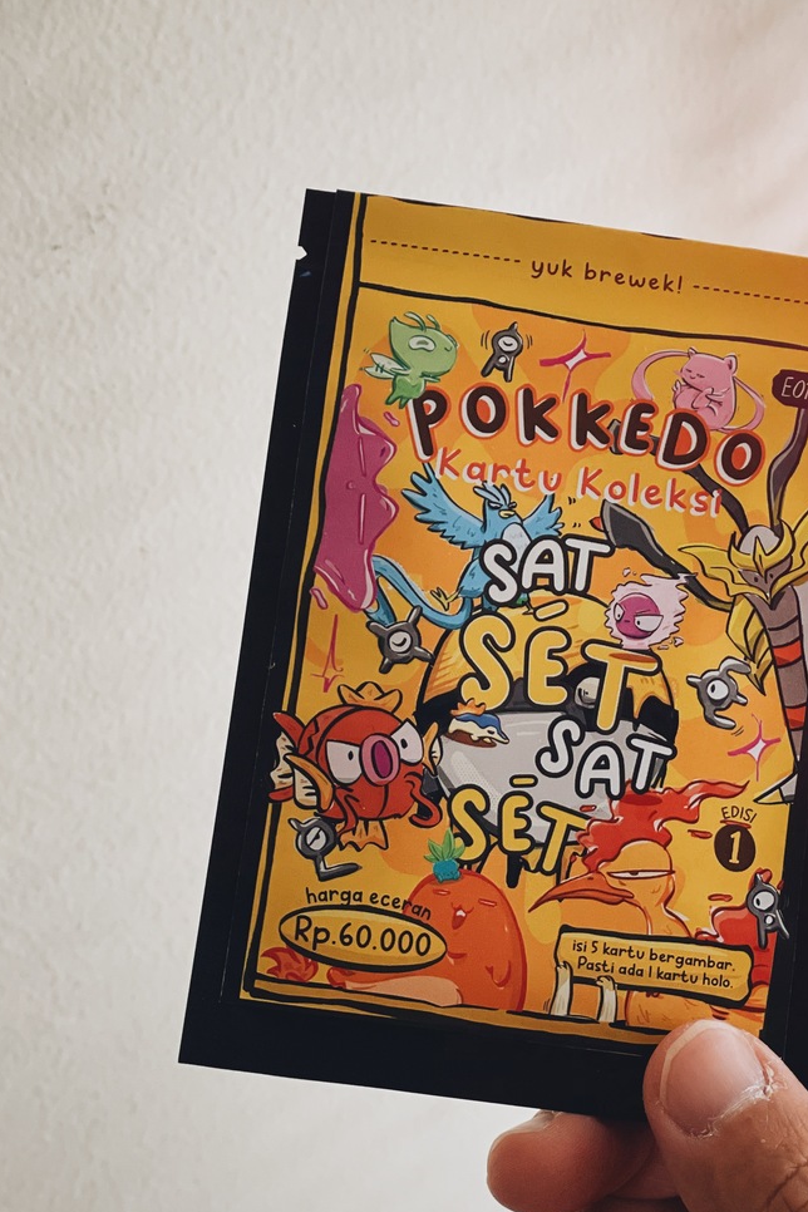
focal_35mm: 75
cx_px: 561
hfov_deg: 18.1
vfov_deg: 27.0
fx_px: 2525
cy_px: 596
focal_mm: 6
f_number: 2
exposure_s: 1/122
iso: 125
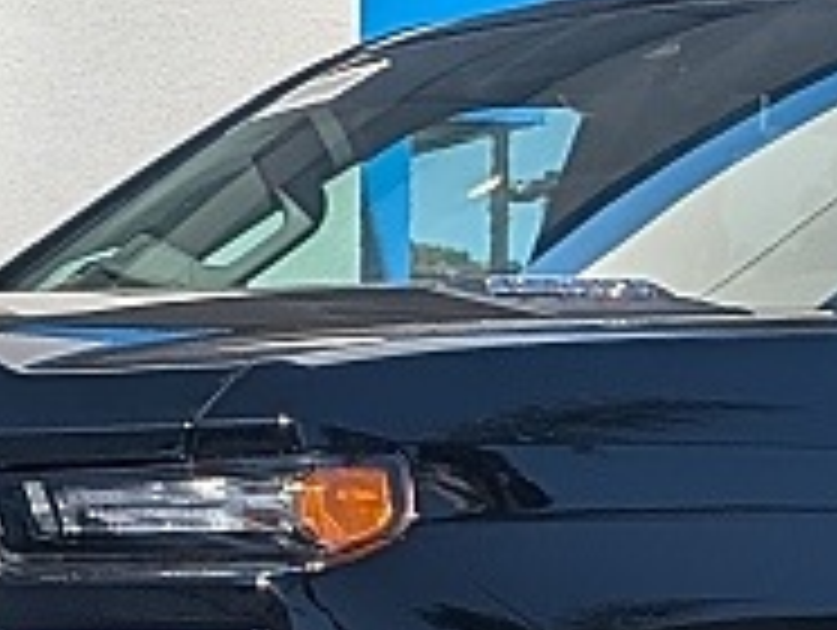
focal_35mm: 270
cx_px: 896
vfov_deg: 5.5
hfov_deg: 7.3
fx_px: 6537
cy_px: 673
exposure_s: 1/1244
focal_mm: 6.9
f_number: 1.68
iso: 19
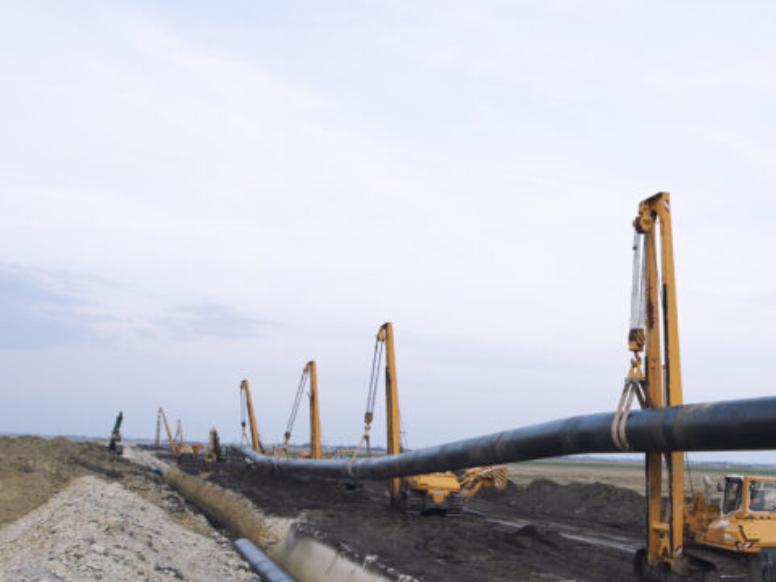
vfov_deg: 43.0
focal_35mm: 32
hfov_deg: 52.7
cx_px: 632
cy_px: 426
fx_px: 718
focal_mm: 20
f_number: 4.5
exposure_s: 1/500
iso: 500
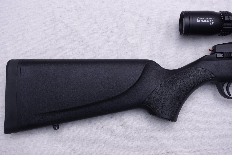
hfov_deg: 44.5
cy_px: 78
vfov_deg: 30.5
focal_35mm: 44
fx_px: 284
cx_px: 116
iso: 100
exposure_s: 1/100
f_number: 3.5
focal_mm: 16.72
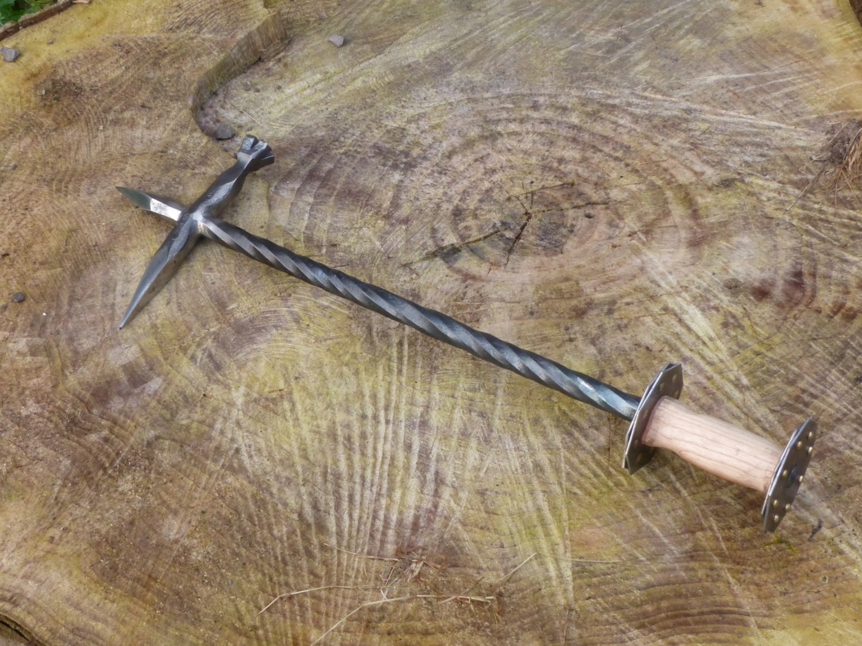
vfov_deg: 22.3
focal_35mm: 66
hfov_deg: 29.4
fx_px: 1644
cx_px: 431
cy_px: 323
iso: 400
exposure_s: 1/60
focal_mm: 11.9
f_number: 8
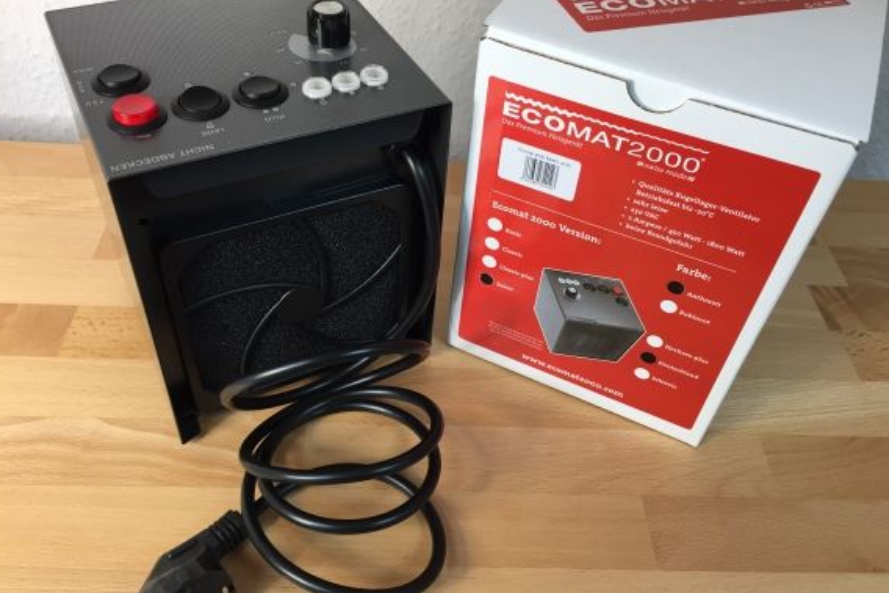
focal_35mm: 31
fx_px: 766
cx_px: 441
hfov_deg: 60.3
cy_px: 283
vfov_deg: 42.3
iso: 32
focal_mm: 4.15
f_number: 2.2
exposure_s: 1/33
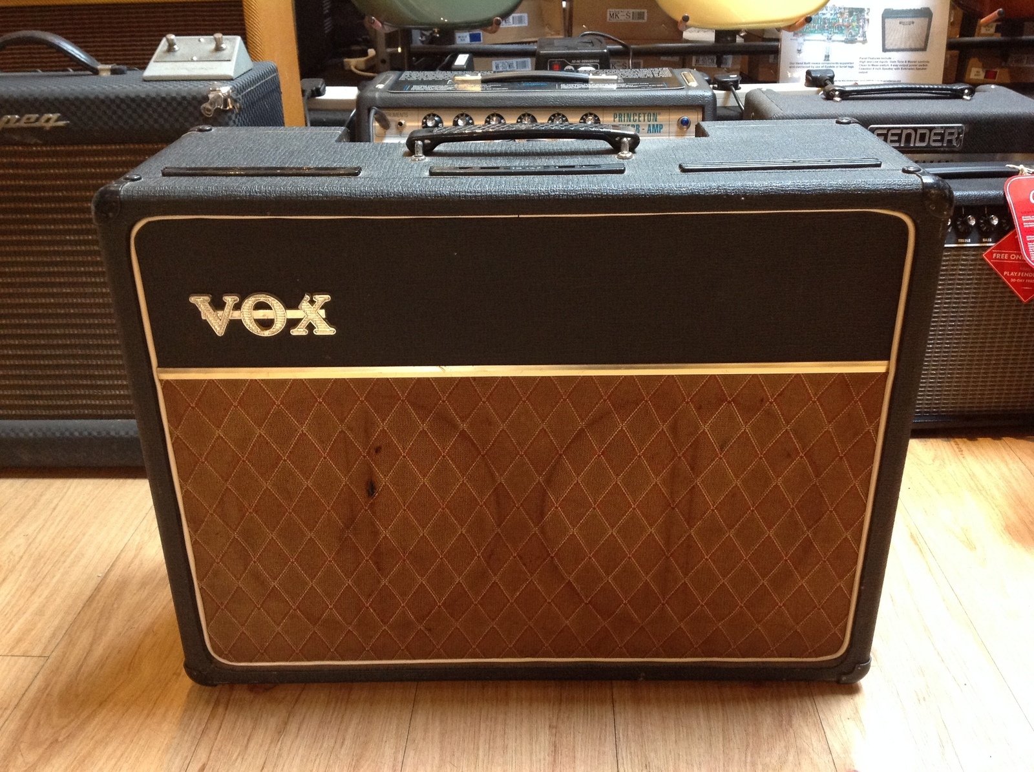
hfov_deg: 52.7
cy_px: 386
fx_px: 1044
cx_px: 517
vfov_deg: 40.6
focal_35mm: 35
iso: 200
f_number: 2.4
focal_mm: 4.28
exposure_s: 1/15
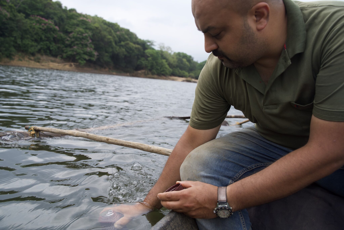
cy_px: 115
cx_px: 172
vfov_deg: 46.4
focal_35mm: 28
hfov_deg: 65.5
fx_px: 268
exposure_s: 1/800
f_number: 5
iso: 320
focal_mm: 28
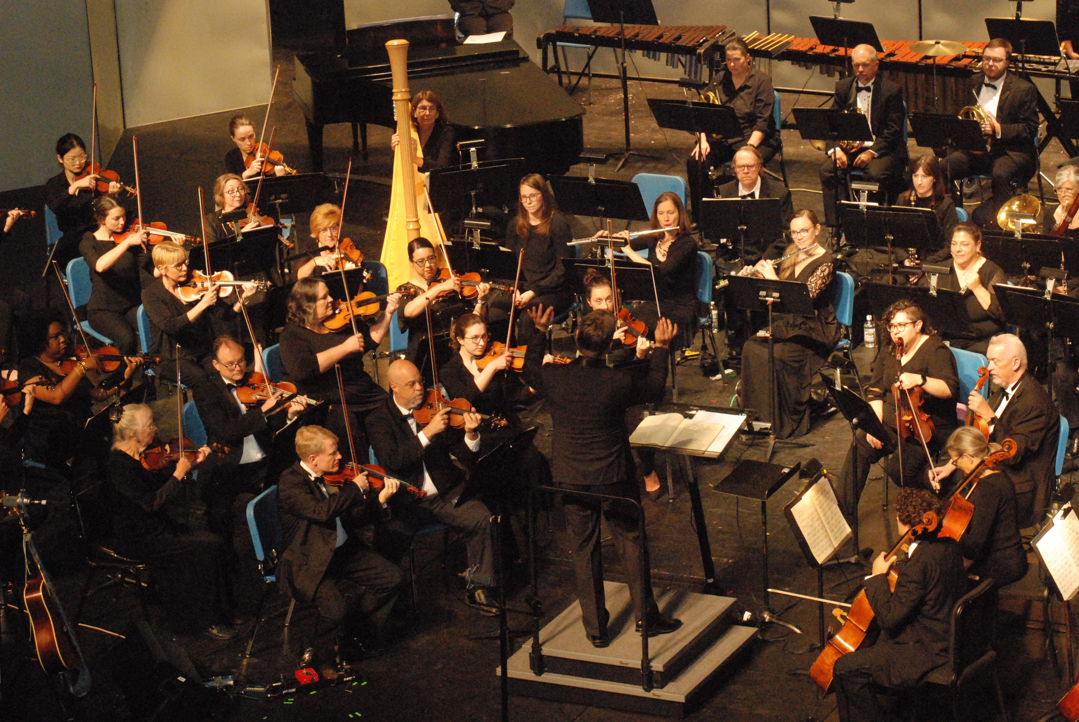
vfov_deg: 9.2
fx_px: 4501
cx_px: 540
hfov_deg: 13.7
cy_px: 361
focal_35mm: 150
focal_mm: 100
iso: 3200
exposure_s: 1/60
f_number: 7.1
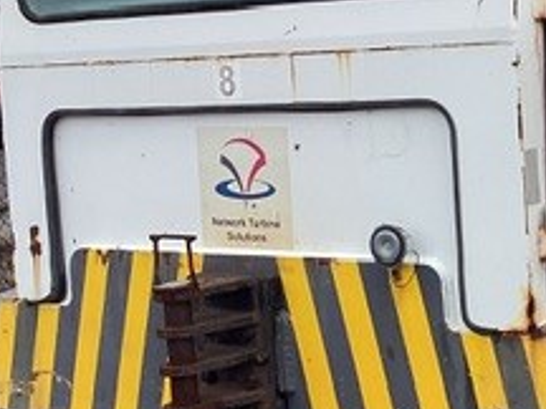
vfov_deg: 16.0
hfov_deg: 20.3
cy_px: 116
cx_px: 607
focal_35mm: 92
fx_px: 1451
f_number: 2.4
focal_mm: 3.3
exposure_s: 1/668
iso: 25
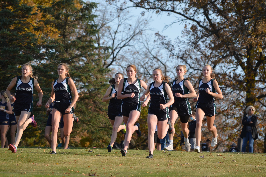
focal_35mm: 300
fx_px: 2212
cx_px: 133
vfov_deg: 4.6
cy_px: 88
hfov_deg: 6.9
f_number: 5.6
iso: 400
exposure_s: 1/1000
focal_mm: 200
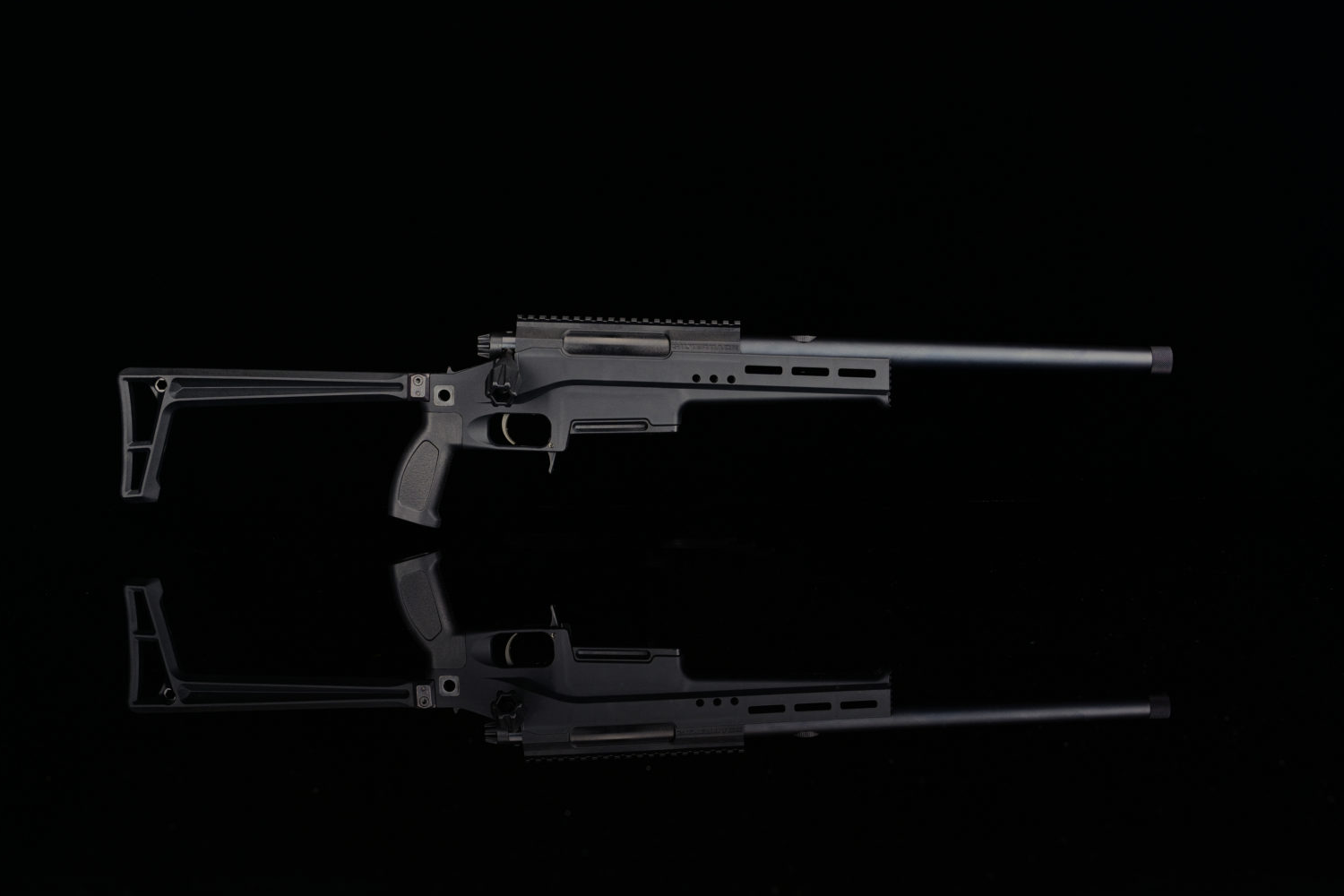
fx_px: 1605
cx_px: 660
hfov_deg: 45.4
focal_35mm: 43
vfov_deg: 31.2
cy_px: 439
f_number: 9
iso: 200
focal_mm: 42
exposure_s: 1/60
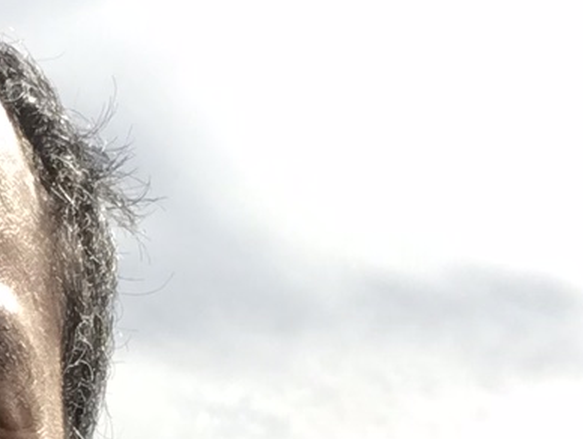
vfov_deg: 8.7
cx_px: -243
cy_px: 541
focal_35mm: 168
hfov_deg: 11.4
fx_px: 2833
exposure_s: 1/1115
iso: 25
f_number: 2.2
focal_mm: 2.87
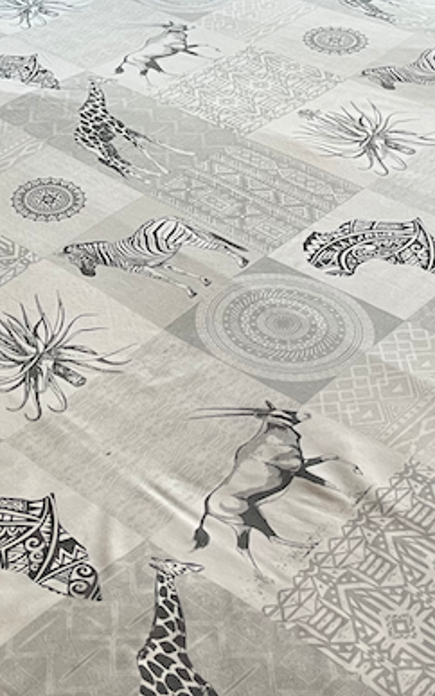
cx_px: 14
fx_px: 1384
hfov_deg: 17.5
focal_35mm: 73
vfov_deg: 26.8
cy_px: 14
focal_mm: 5.1
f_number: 1.6
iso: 125
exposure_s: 1/75
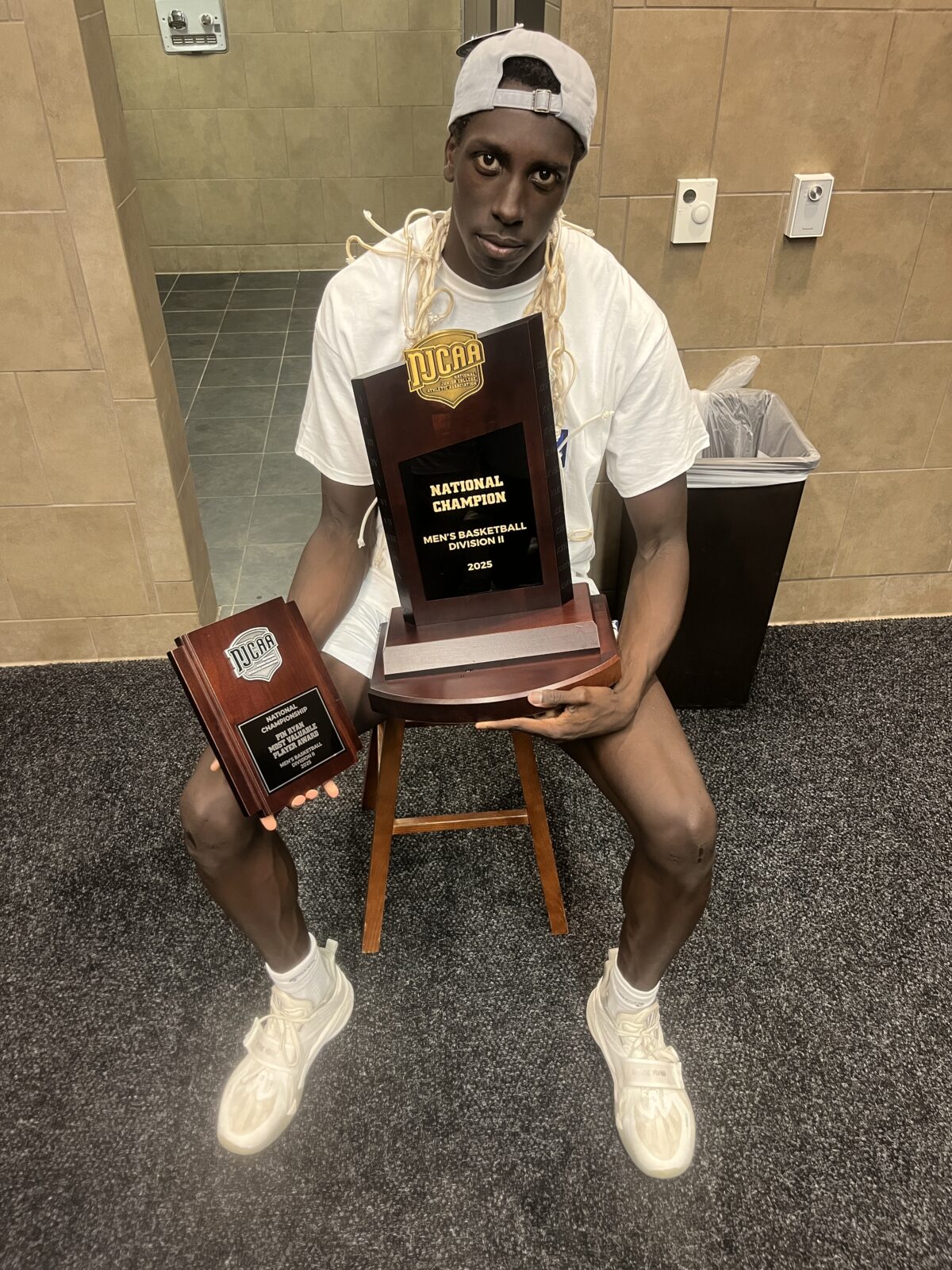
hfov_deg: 53.1
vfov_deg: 67.3
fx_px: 953
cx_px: 476
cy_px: 635
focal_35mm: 26
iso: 250
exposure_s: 1/60
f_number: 1.6
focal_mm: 5.1
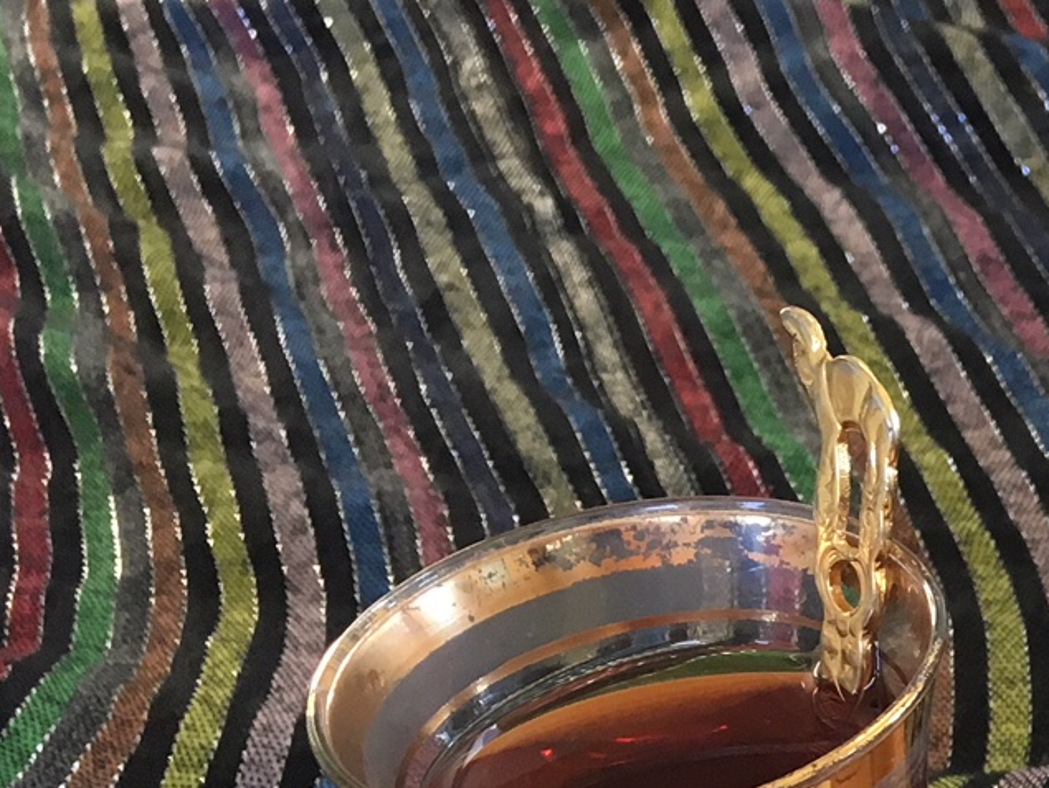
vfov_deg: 15.1
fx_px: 2790
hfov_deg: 18.5
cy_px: 1127
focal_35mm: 92
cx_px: 1640
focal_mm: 4.15
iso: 50
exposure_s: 1/30
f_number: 2.2
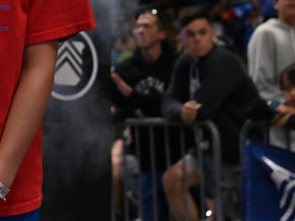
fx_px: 1116
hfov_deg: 14.8
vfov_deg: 11.1
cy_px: -49
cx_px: -6
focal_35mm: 131
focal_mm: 40
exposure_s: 1/500
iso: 5000
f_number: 3.2
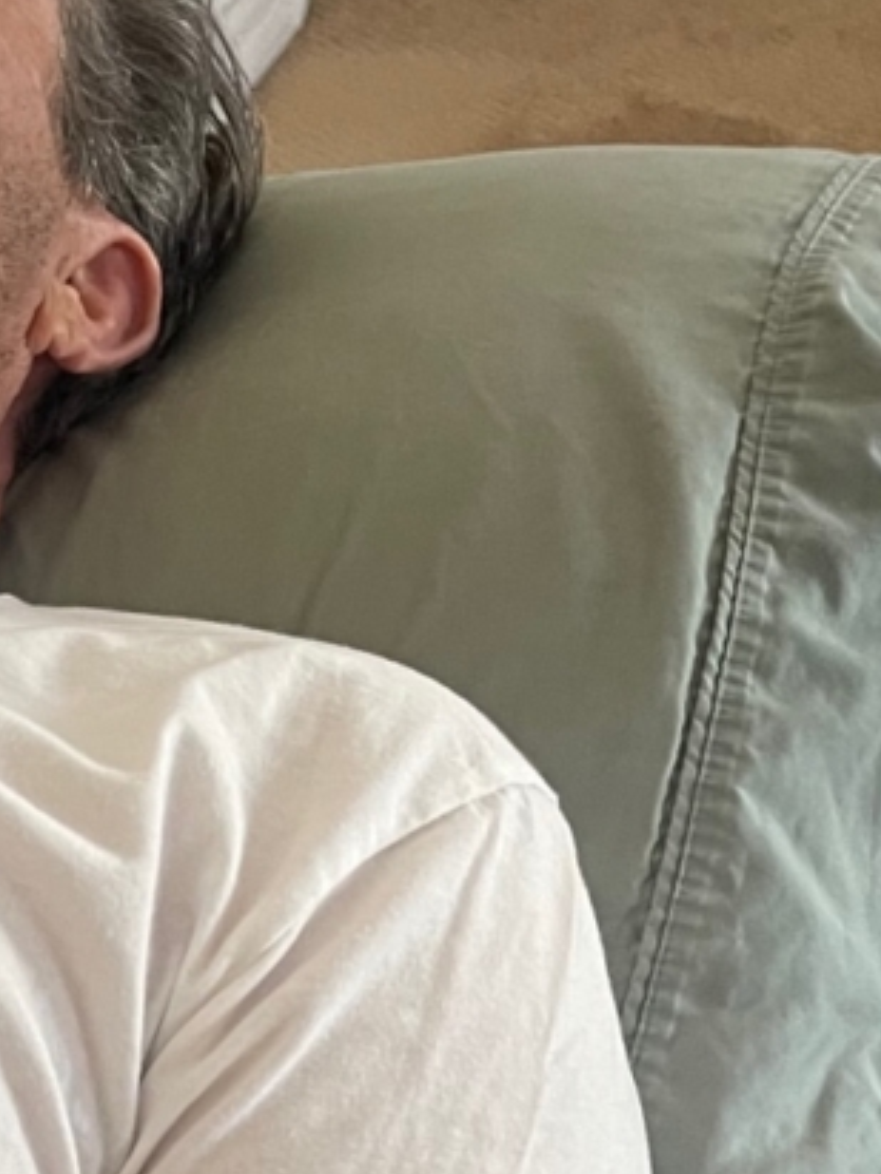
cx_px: -616
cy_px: 1416
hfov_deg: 13.9
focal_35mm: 97
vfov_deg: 19.1
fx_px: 3292
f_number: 1.6
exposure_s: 1/60
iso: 250
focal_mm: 5.1
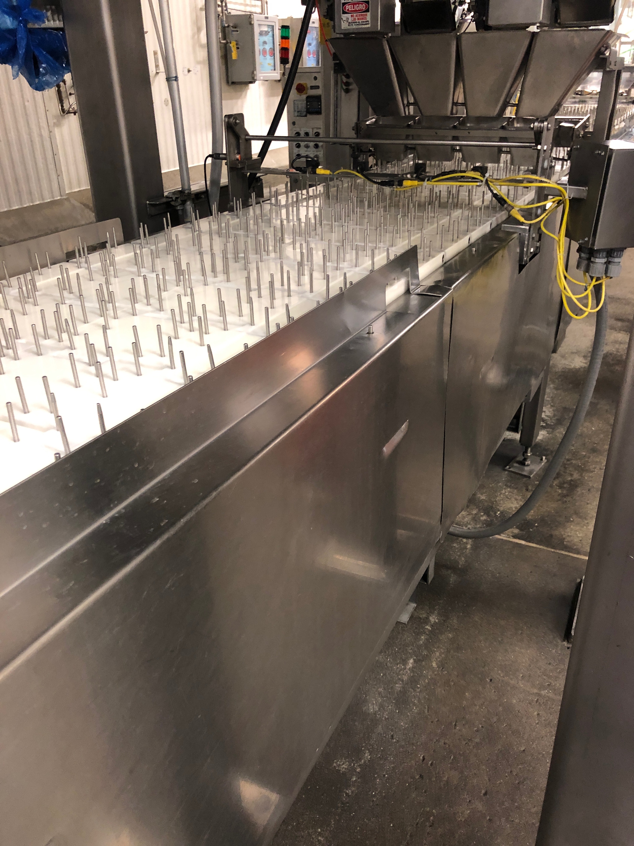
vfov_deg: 63.4
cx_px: 317
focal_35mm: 28
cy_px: 423
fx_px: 684
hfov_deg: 49.7
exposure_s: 1/12
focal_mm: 3.99
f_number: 1.8
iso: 100
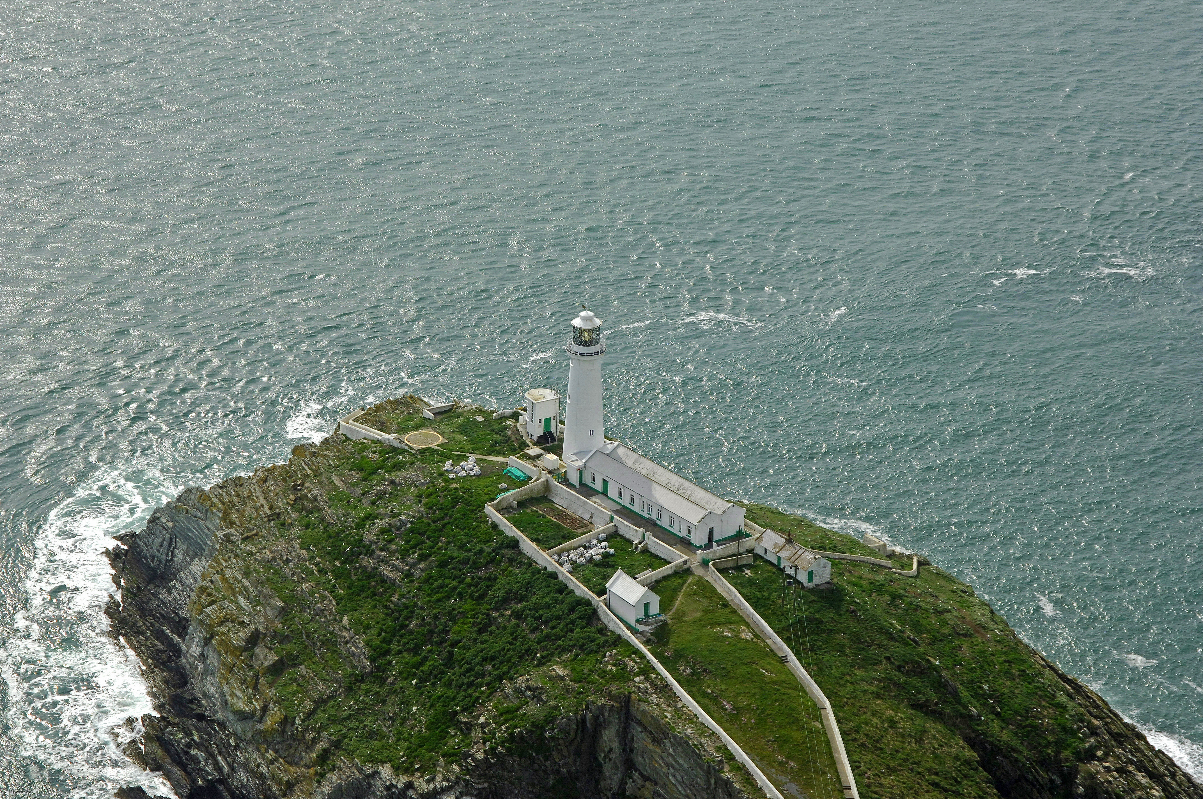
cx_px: 602
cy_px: 400
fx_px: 3504
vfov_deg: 13.0
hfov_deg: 19.5
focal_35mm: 105
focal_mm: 70
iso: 400
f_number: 8.5
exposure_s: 1/1000
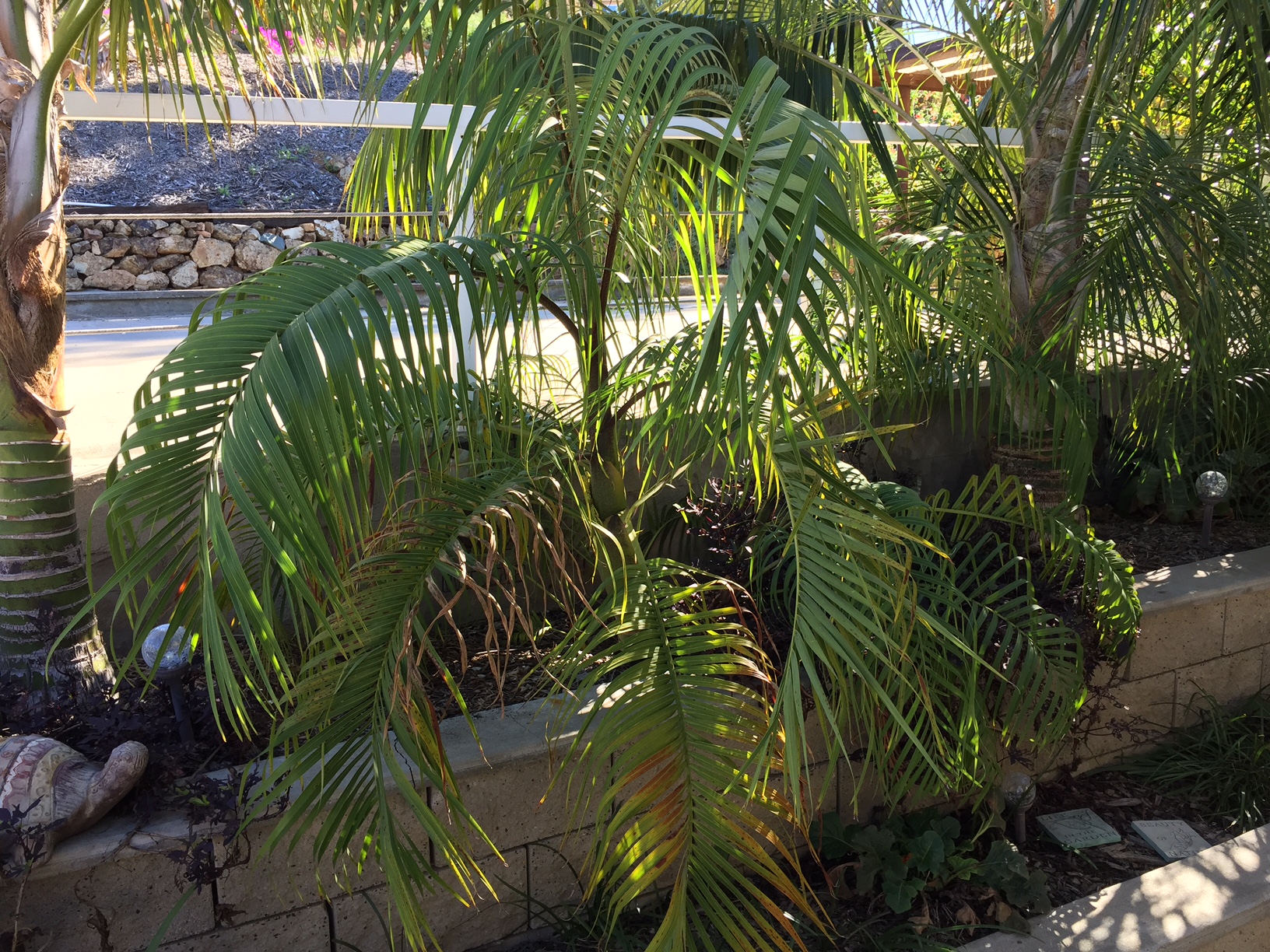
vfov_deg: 48.2
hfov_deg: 61.7
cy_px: 476
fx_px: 1064
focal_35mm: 29
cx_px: 635
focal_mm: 4.15
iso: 32
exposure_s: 1/164
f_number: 2.2
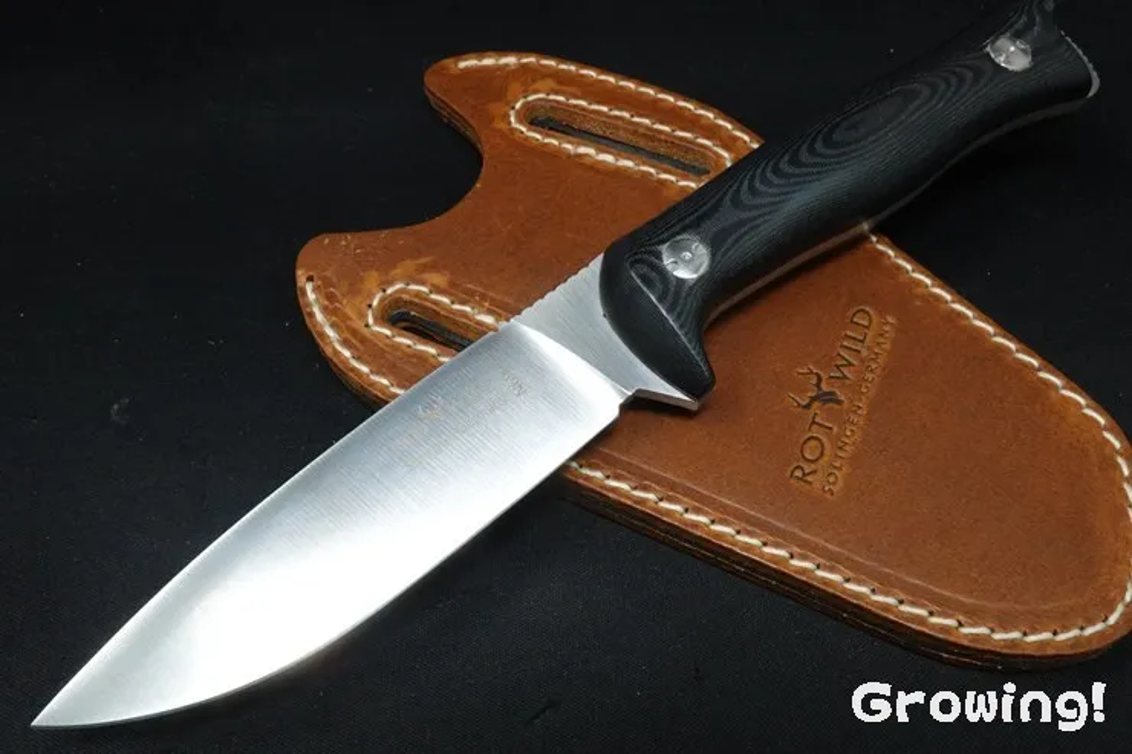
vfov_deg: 44.9
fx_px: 912
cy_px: 377
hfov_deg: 63.7
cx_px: 566
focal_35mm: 29
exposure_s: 1/30
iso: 1000
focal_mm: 10.83
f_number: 11
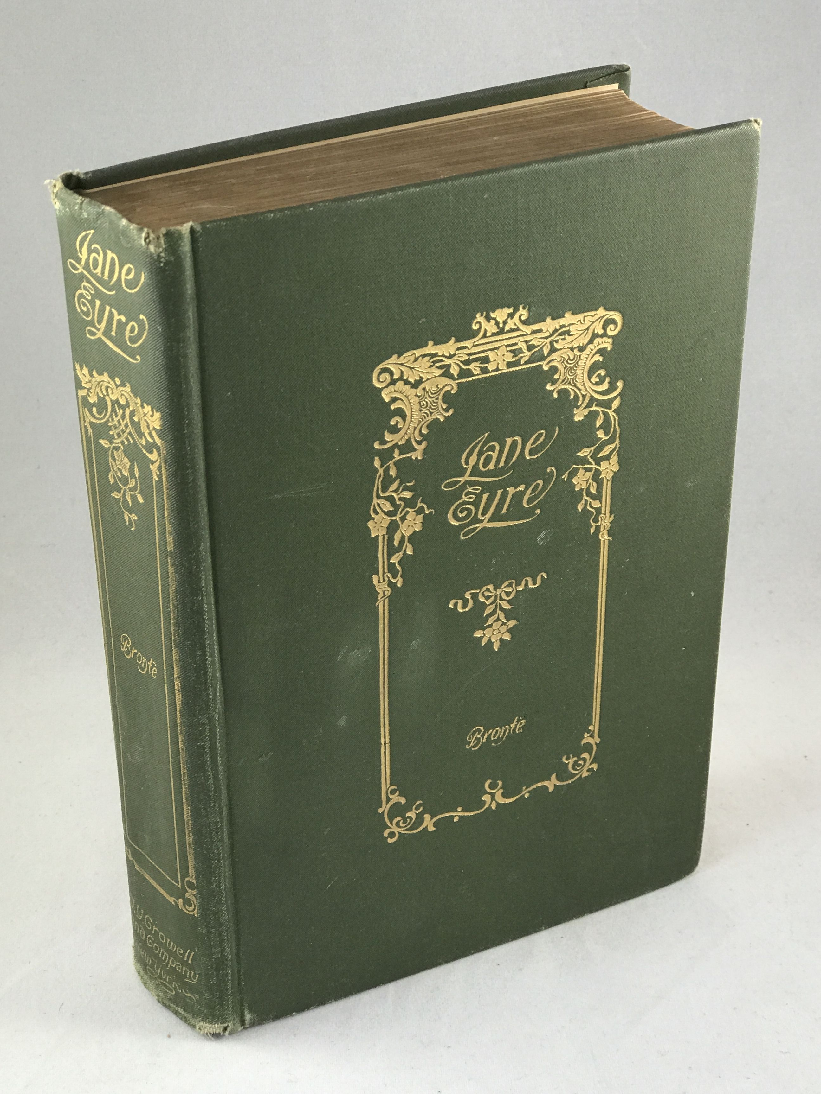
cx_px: 410
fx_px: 1803
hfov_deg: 25.7
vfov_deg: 33.8
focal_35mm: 57
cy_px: 547
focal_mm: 6.6
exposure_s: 1/60
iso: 40
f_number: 2.8
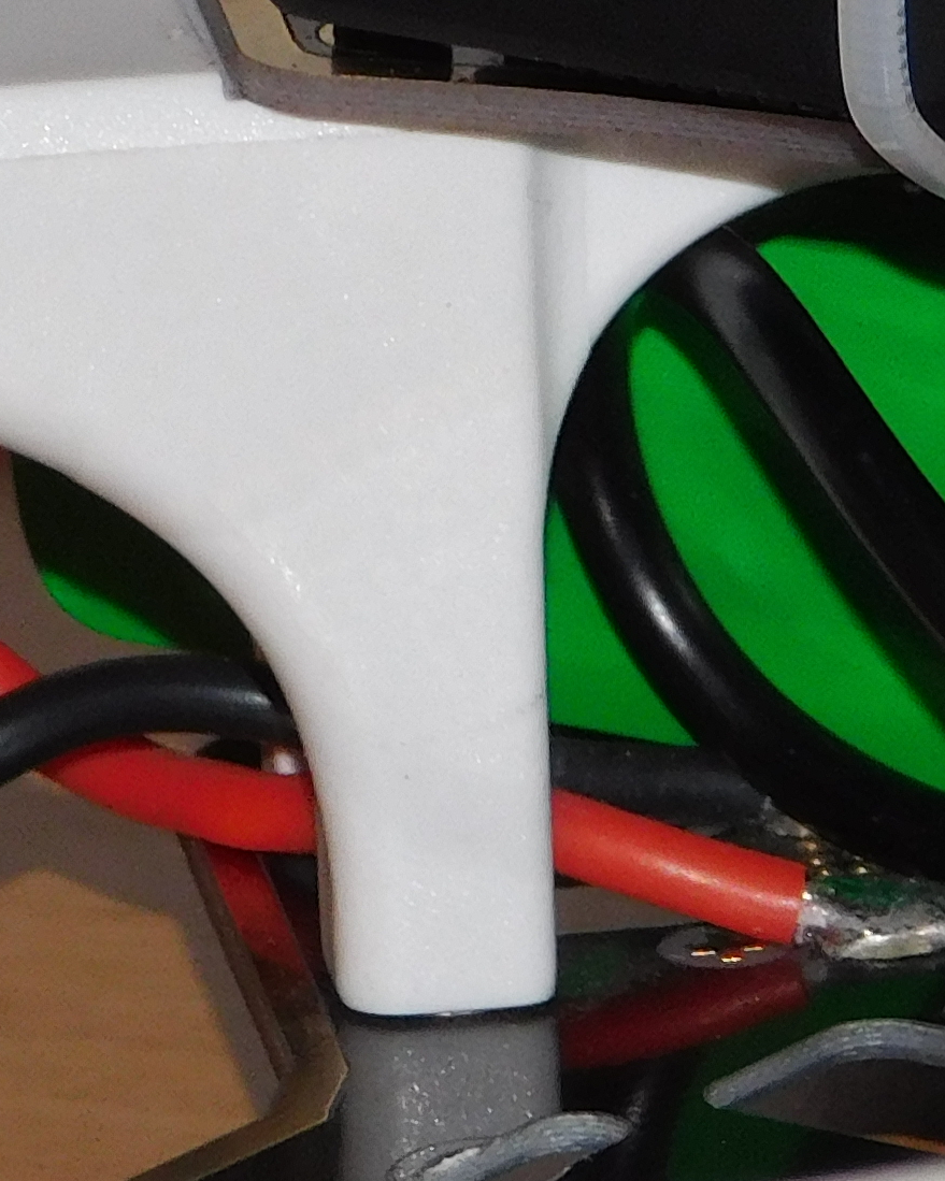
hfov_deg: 2.2
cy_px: -506
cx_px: 1670
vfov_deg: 2.8
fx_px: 24336
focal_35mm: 696
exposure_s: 1/60
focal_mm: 30.1
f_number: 5.3
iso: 200
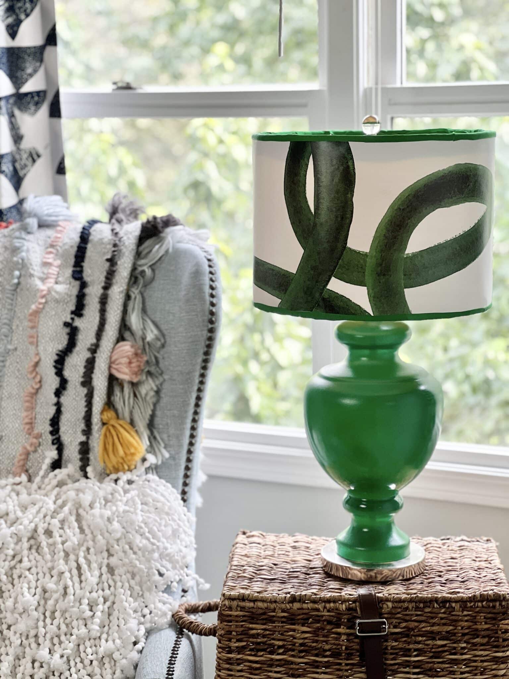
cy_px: 340
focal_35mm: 77
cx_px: 254
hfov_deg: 19.1
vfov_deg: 25.3
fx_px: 1510
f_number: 2.8
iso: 80
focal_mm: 9
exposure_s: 1/121
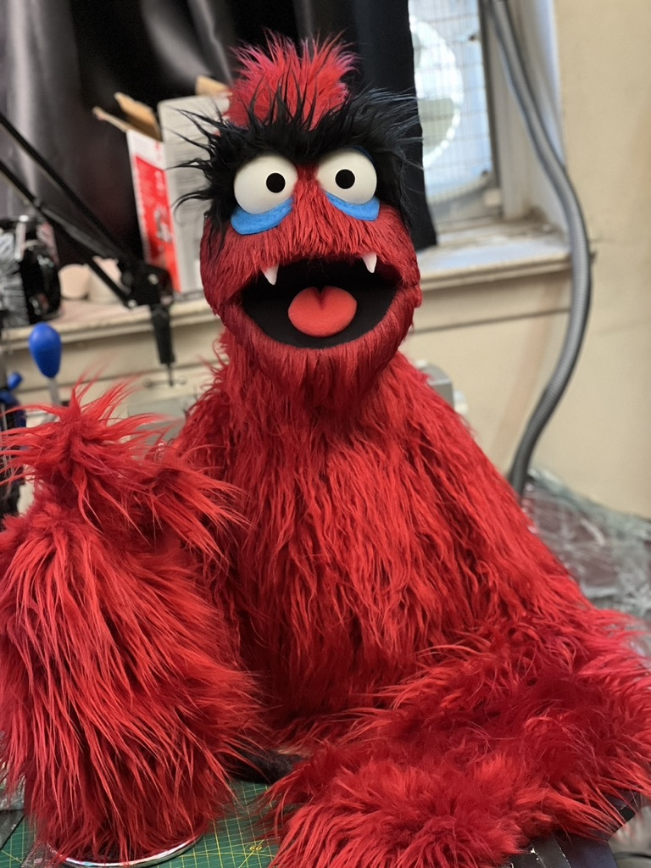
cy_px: 434
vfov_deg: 25.3
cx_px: 326
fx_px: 1931
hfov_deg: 19.1
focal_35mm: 77
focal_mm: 9
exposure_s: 1/39
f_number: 2.8
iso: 400
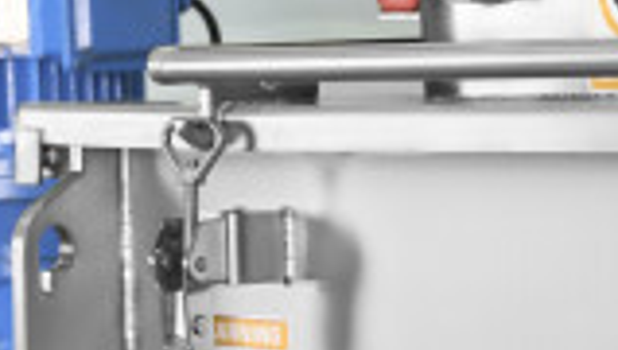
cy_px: 235
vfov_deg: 7.1
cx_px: 354
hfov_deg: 12.6
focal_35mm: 171
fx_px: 2806
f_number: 4
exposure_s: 1/125
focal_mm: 52
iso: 2000
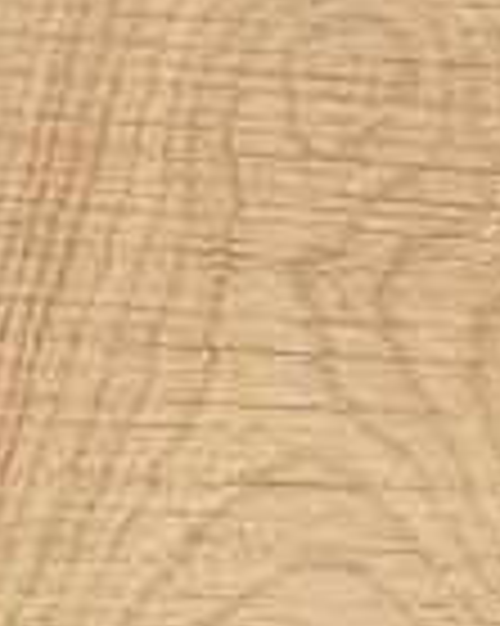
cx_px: 239
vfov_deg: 10.2
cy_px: 775
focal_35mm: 187
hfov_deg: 8.3
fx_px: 3463
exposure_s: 1/1892
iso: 40
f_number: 1.7
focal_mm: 4.2
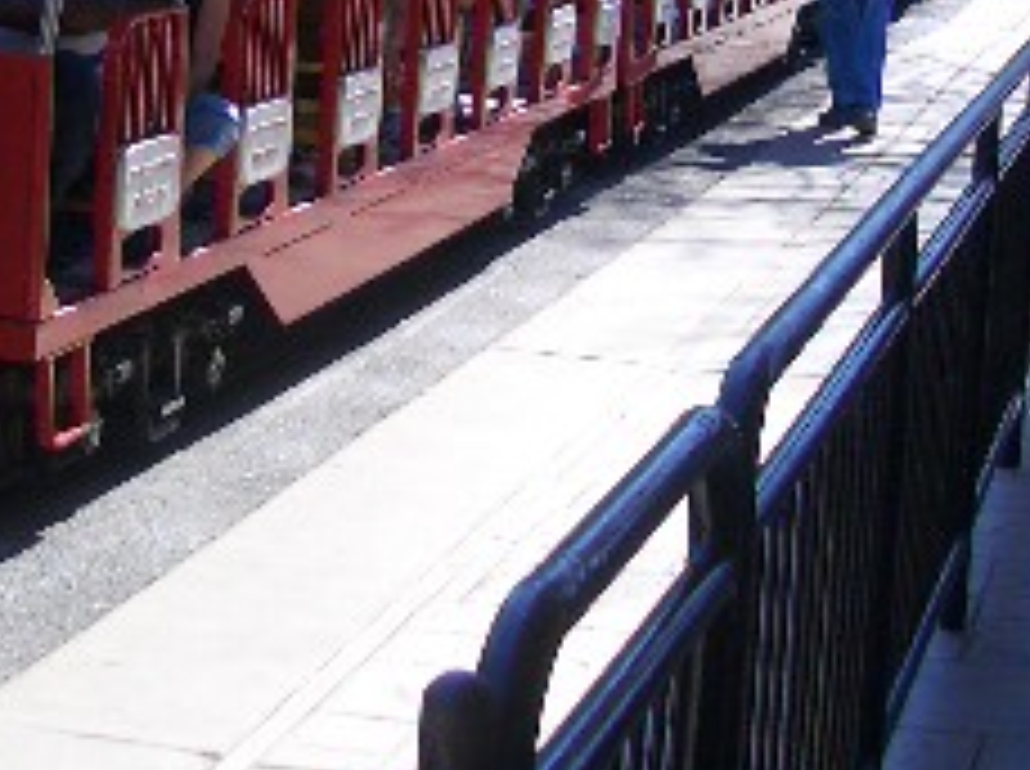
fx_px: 2911
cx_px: 310
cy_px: -50
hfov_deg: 20.0
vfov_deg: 14.7
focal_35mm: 98
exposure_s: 1/640
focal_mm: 5.8
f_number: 2.6
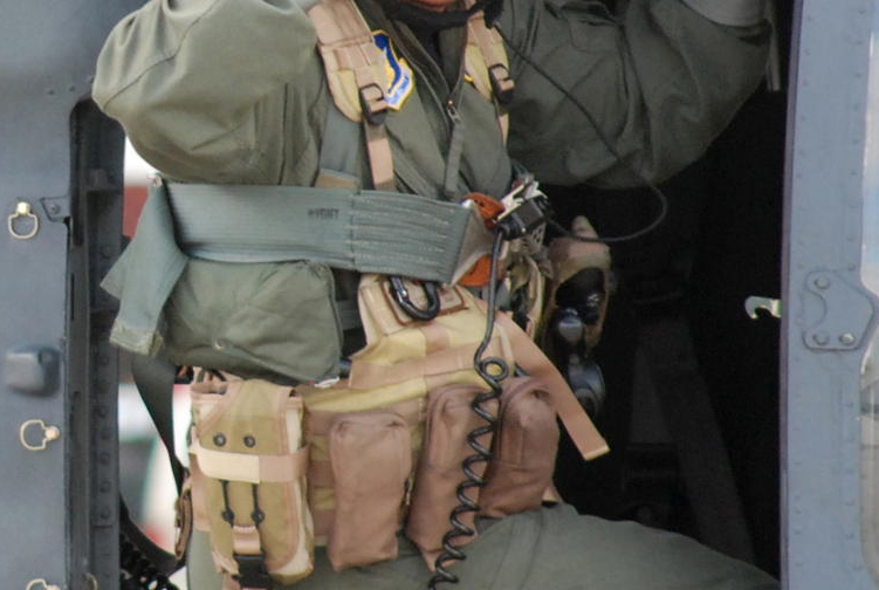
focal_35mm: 839
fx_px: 20526
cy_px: 114
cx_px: -39
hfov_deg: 2.5
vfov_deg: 1.6
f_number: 5.6
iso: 640
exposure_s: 1/250
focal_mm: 200
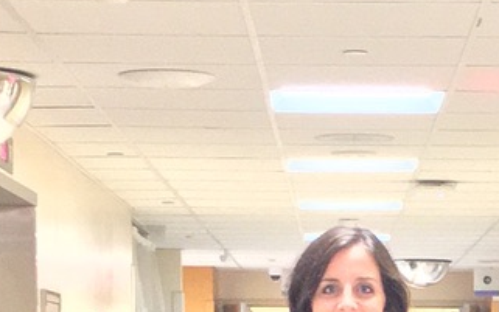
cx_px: 350
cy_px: 628
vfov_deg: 11.9
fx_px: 1333
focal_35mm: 98
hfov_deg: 21.1
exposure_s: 1/30
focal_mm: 4.15
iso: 80
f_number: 2.2
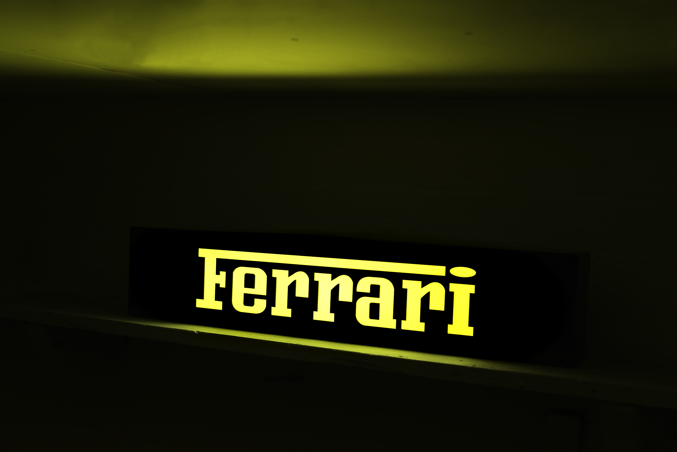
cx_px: 338
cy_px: 226
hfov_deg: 39.6
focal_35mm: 50
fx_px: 941
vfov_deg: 27.0
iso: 100
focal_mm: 50
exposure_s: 1/13
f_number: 4
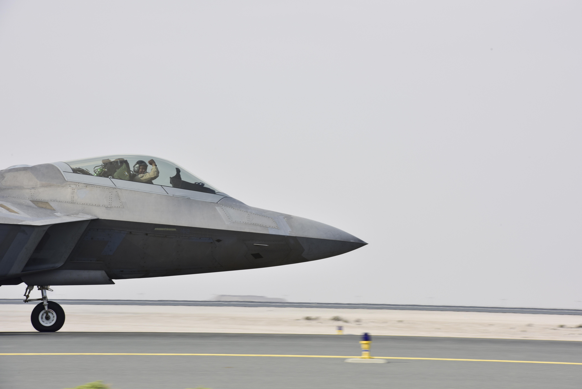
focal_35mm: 204
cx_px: 296
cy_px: 196
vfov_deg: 6.7
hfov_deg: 10.1
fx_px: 3299
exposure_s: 1/100
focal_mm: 200
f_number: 20
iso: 200
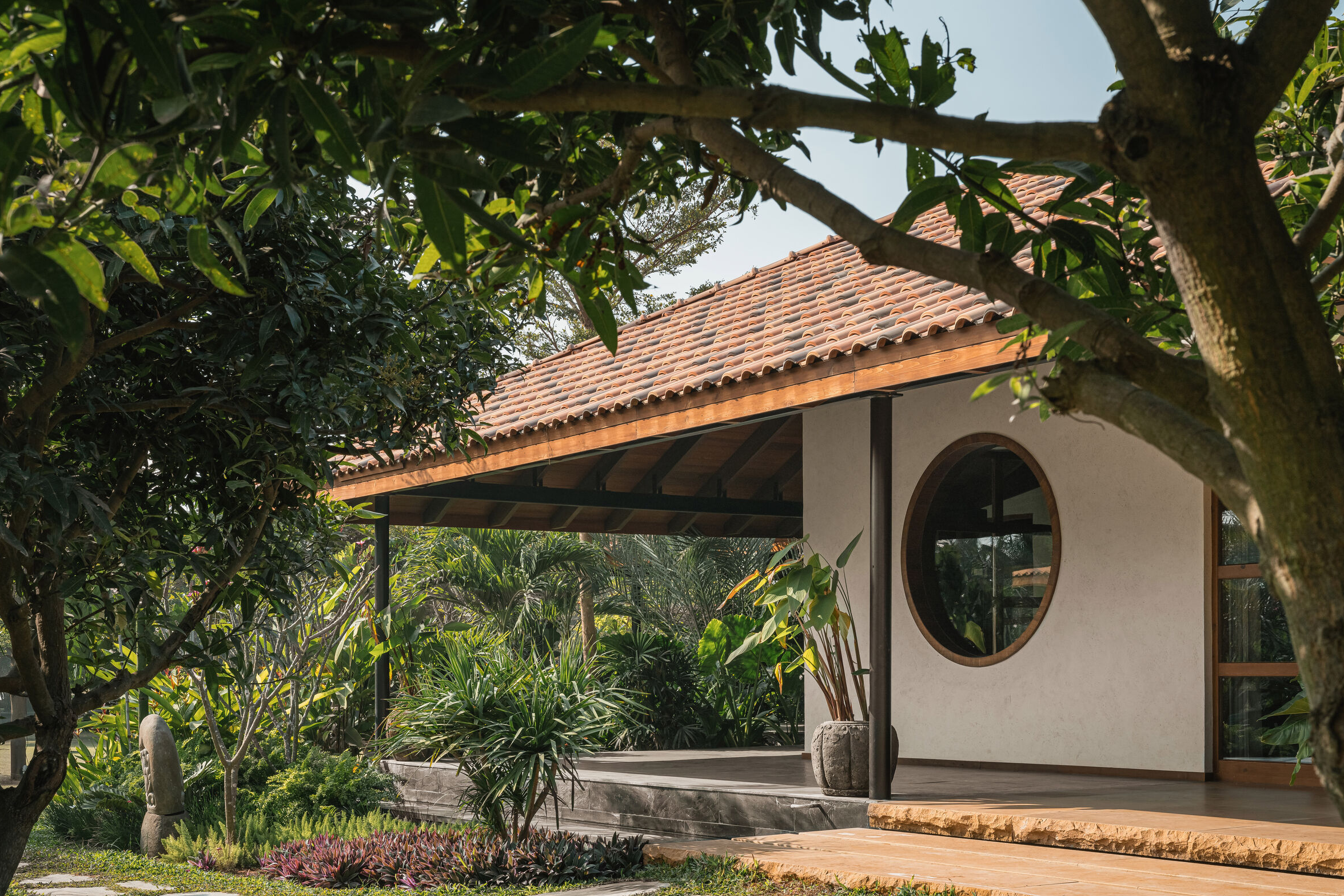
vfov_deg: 27.5
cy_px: 439
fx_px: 1829
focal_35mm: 49
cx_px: 671
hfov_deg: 40.3
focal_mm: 48
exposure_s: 1/60
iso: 200
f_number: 10
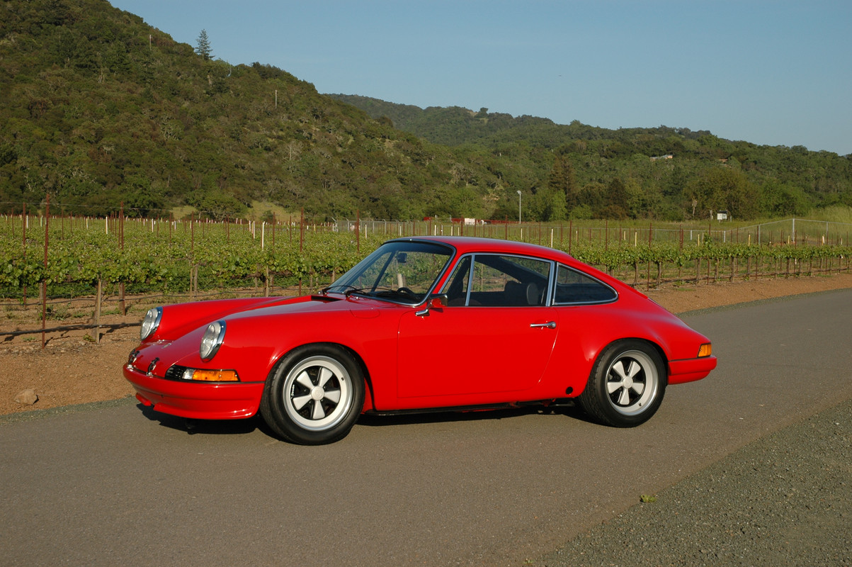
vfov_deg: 25.7
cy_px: 284
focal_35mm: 52
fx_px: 1241
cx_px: 426
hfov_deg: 37.9
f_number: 7.1
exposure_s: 1/200
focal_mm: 35
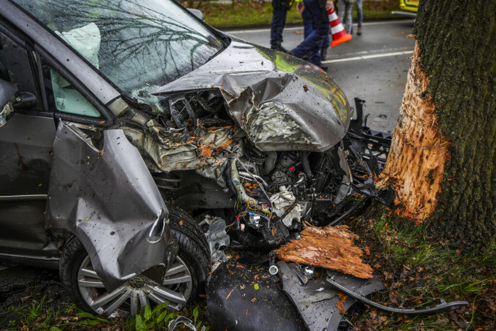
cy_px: 166
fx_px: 427
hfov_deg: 60.3
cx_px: 248
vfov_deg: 42.3
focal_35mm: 31
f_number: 2.8
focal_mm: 31
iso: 125
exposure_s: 1/500
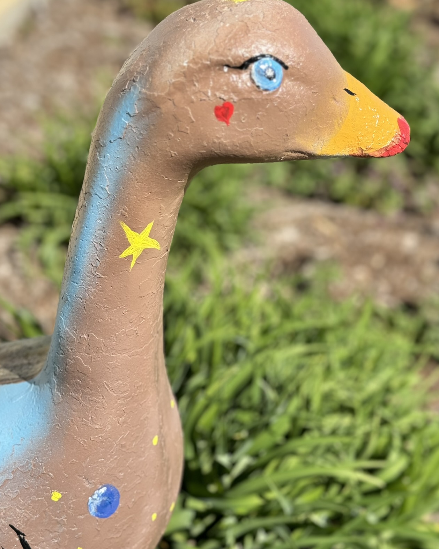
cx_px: 184
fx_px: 991
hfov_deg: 25.0
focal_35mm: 61
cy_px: 207
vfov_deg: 30.8
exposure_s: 1/1597
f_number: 1.78
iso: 64
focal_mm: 6.86
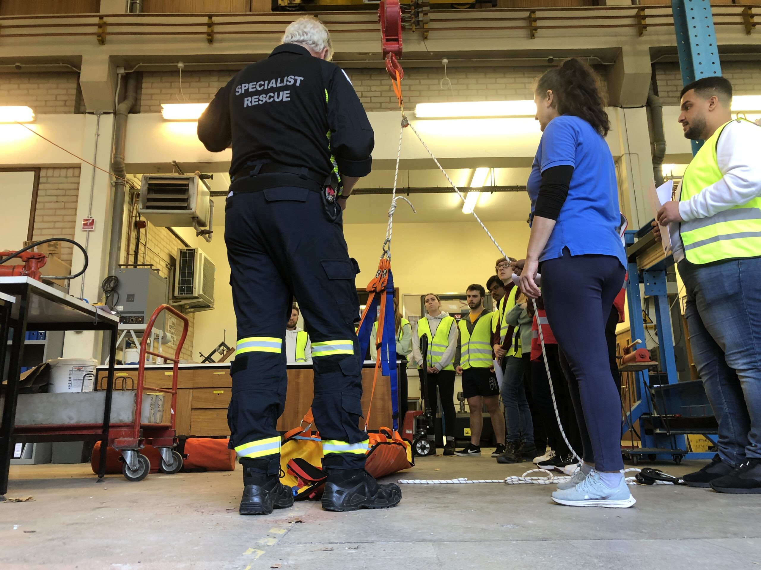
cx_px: 380
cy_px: 285
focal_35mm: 28
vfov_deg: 49.7
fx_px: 616
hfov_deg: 63.4
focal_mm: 4
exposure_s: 1/25
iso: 32
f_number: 1.8
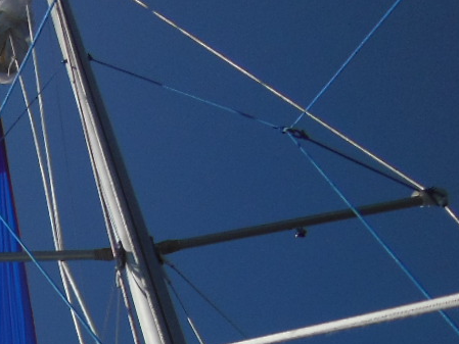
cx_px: -193
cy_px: 554
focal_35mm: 89
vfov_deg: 15.1
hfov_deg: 19.6
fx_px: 1180
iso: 125
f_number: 7
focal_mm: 4.5
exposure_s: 1/800
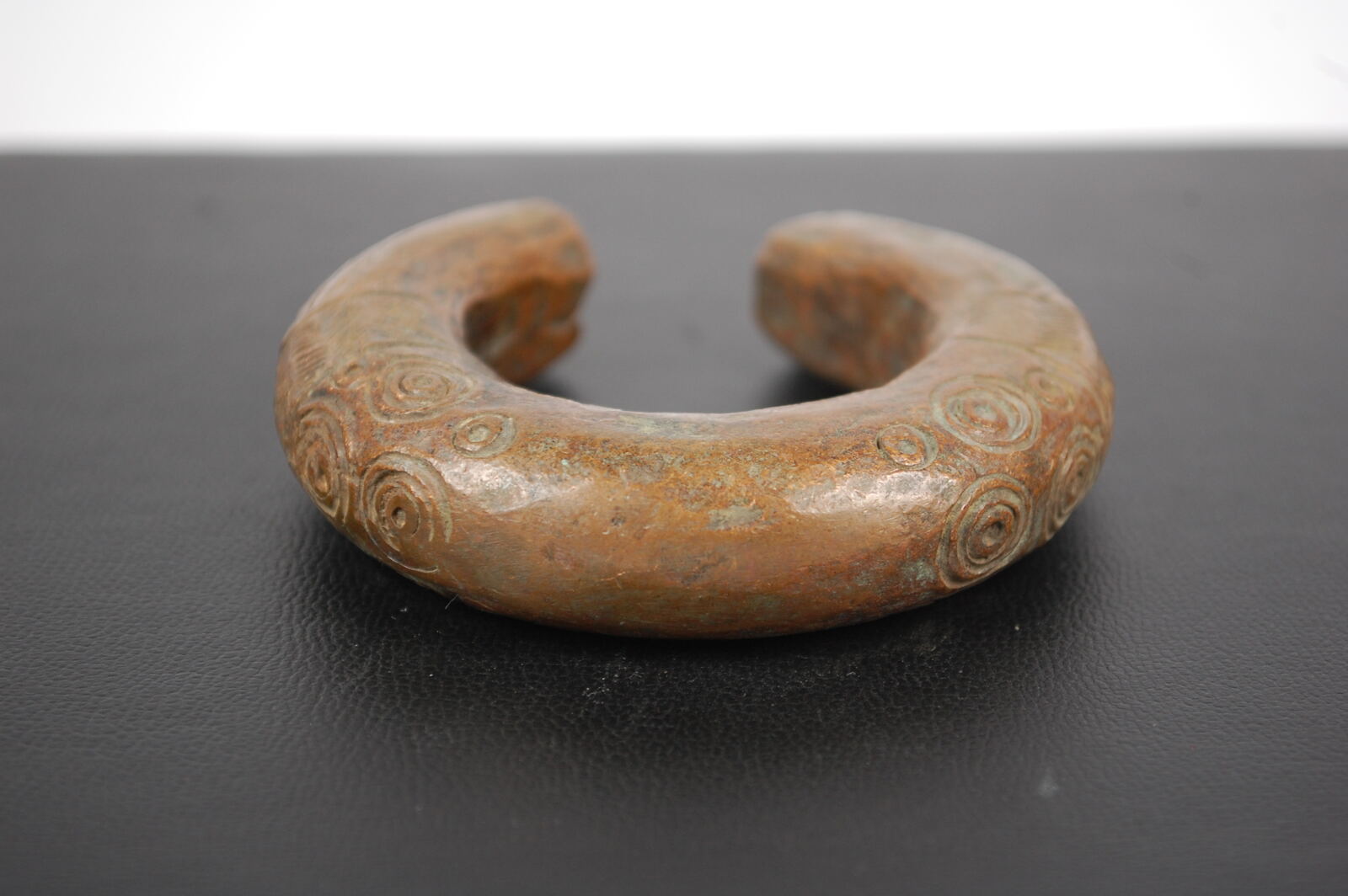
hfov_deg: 24.6
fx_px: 3087
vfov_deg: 16.5
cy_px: 448
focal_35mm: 82
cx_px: 674
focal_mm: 55
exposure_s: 1/125
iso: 400
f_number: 5.6
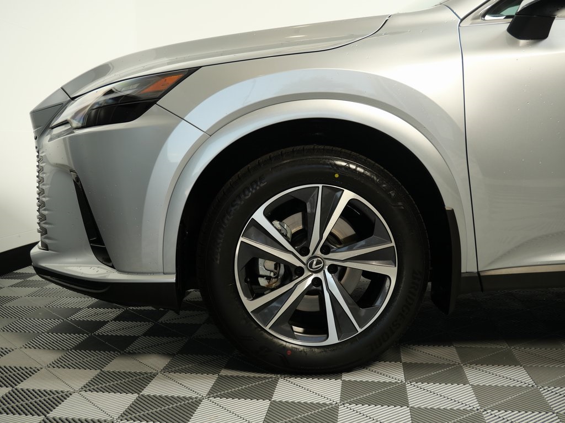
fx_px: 653
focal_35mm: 40
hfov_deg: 46.8
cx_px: 282
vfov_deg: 36.0
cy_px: 212
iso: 250
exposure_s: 1/200
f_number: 5
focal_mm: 20
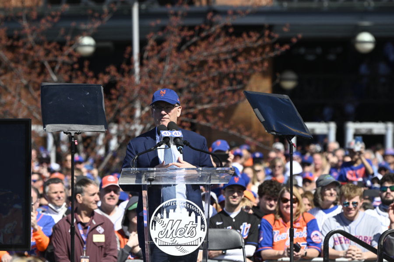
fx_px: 2189
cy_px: 131
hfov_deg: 10.3
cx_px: 197
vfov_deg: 6.9
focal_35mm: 200
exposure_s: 1/6400
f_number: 5
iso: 800
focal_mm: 200
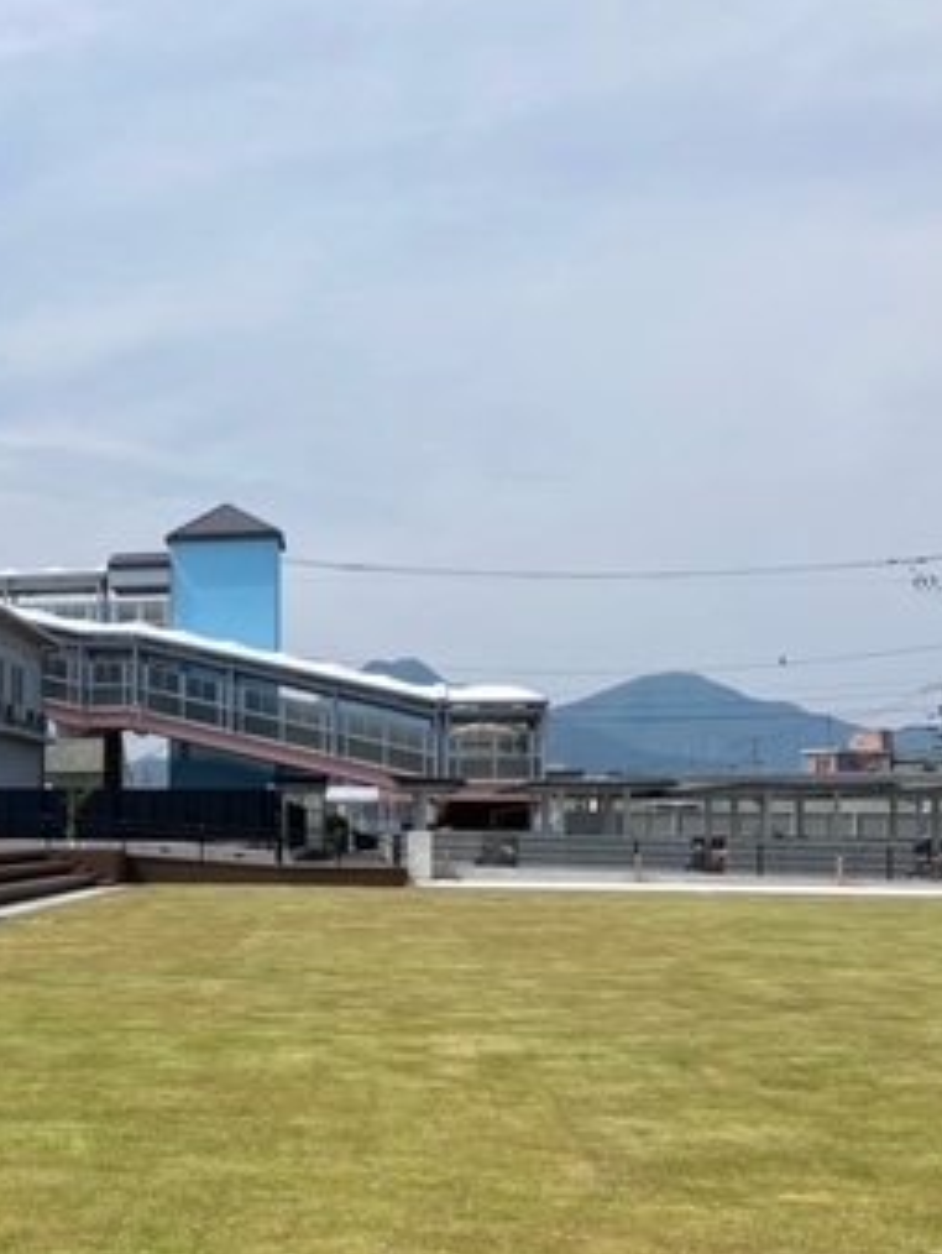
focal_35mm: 53
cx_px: -141
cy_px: 794
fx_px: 1921
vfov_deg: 35.9
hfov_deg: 25.2
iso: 20
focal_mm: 3.99
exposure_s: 1/3247
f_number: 1.8
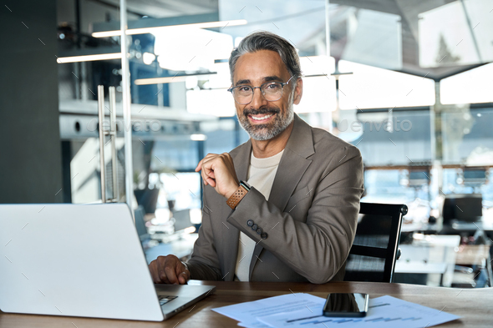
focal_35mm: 49
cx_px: 246
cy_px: 164
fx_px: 667
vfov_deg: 27.7
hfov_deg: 40.6
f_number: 2.8
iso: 500
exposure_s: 1/320
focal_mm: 48.7
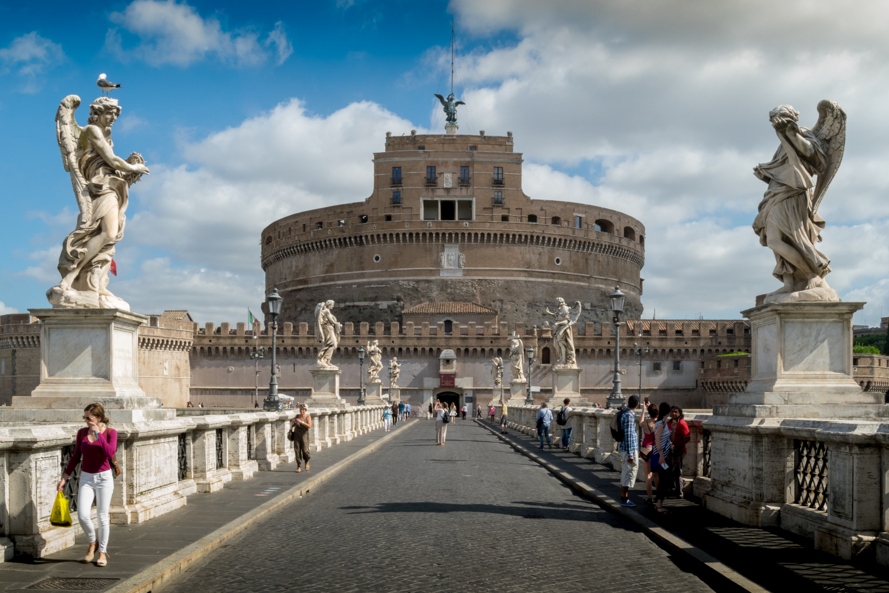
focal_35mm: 33
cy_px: 316
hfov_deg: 57.2
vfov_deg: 40.0
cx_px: 424
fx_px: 815
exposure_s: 1/80
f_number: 22
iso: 400
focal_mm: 20
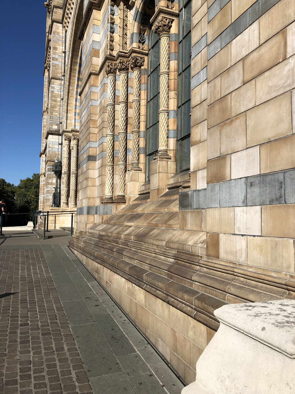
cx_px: 148
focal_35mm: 28
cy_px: 197
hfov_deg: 49.7
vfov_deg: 63.4
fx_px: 318
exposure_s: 1/3205
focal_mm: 3.99
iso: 20
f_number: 1.8
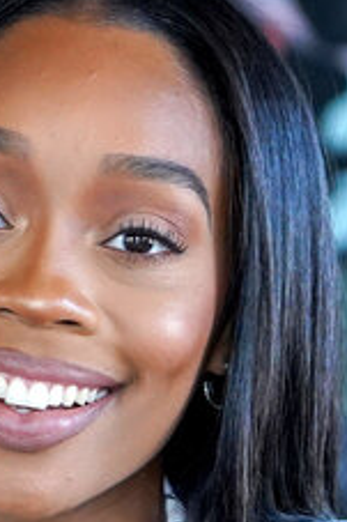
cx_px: -51
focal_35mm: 555
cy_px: 545
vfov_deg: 3.7
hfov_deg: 2.5
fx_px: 8036
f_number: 4
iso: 2000
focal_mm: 105
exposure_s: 1/200
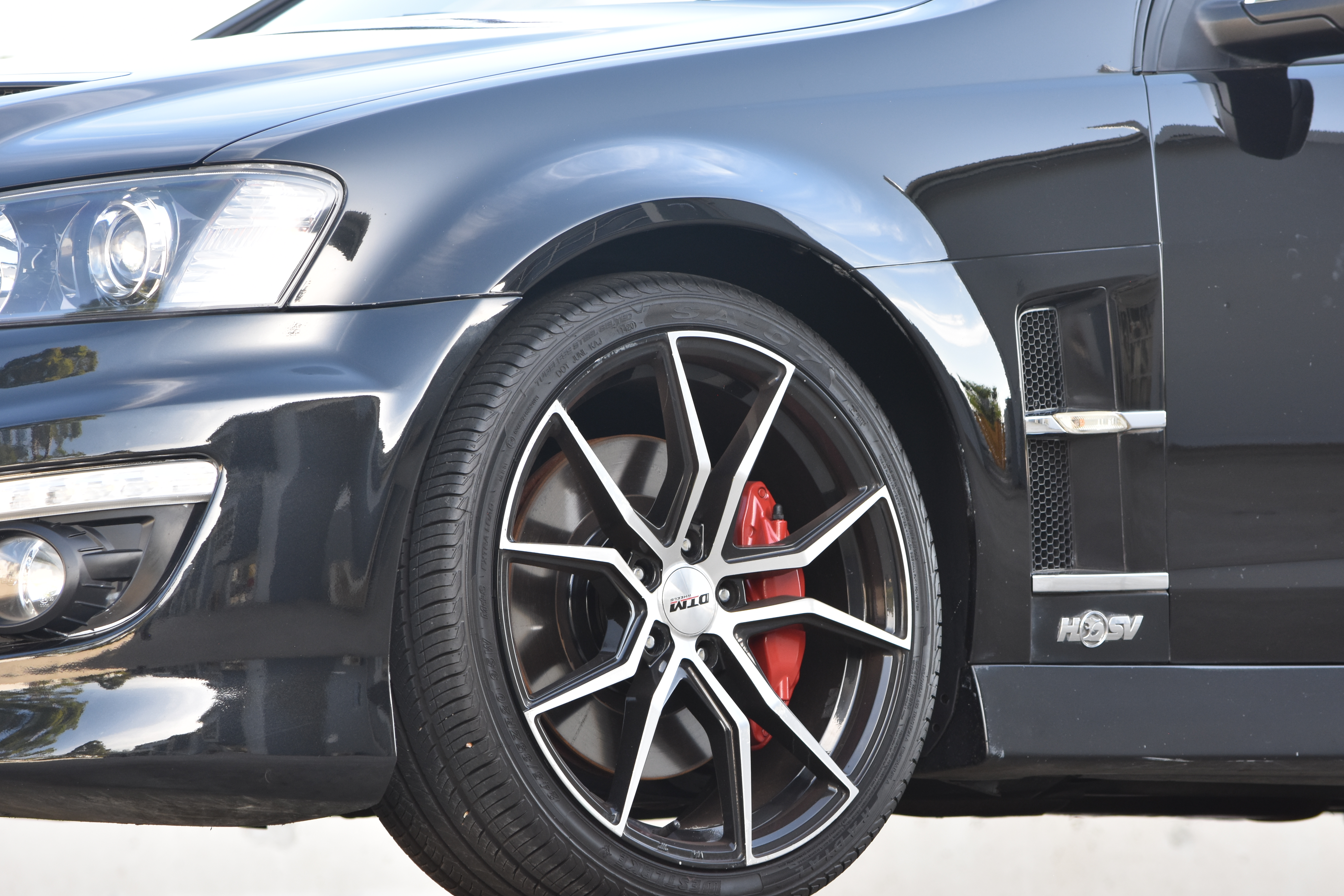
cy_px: 478
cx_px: 688
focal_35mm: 287
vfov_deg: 4.8
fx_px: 10714
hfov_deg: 7.2
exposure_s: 1/125
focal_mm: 170
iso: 400
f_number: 7.1
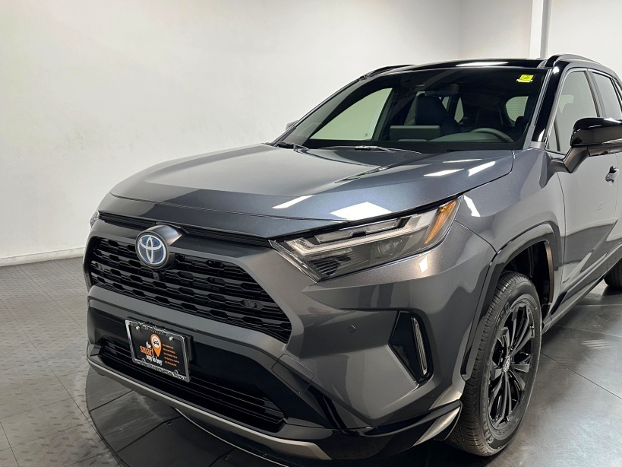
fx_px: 539
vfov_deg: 46.6
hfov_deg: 59.5
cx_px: 374
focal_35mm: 30
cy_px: 275
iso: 320
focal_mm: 6.86
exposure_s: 1/60
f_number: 1.78
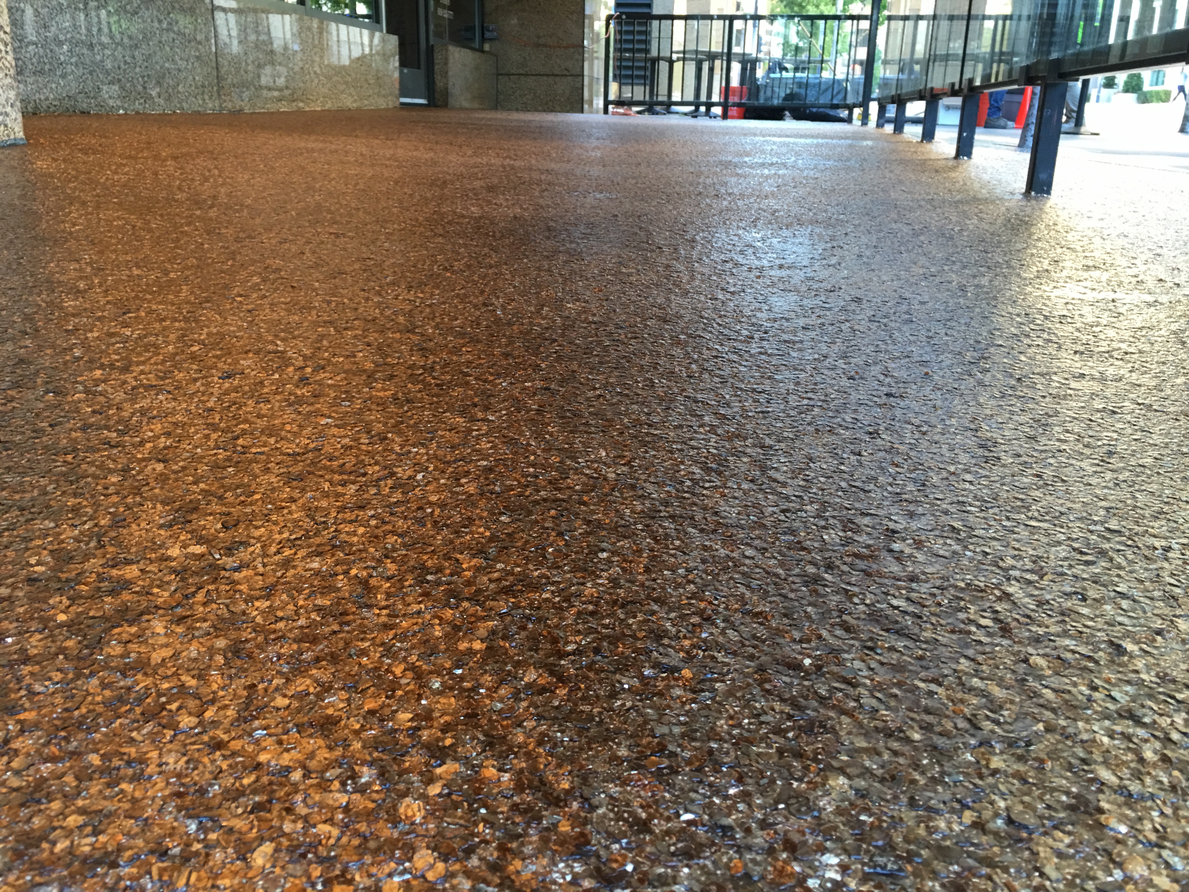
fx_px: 996
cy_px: 446
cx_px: 594
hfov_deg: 61.7
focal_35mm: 29
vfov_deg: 48.2
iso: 50
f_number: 2.2
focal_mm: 4.15
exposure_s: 1/15
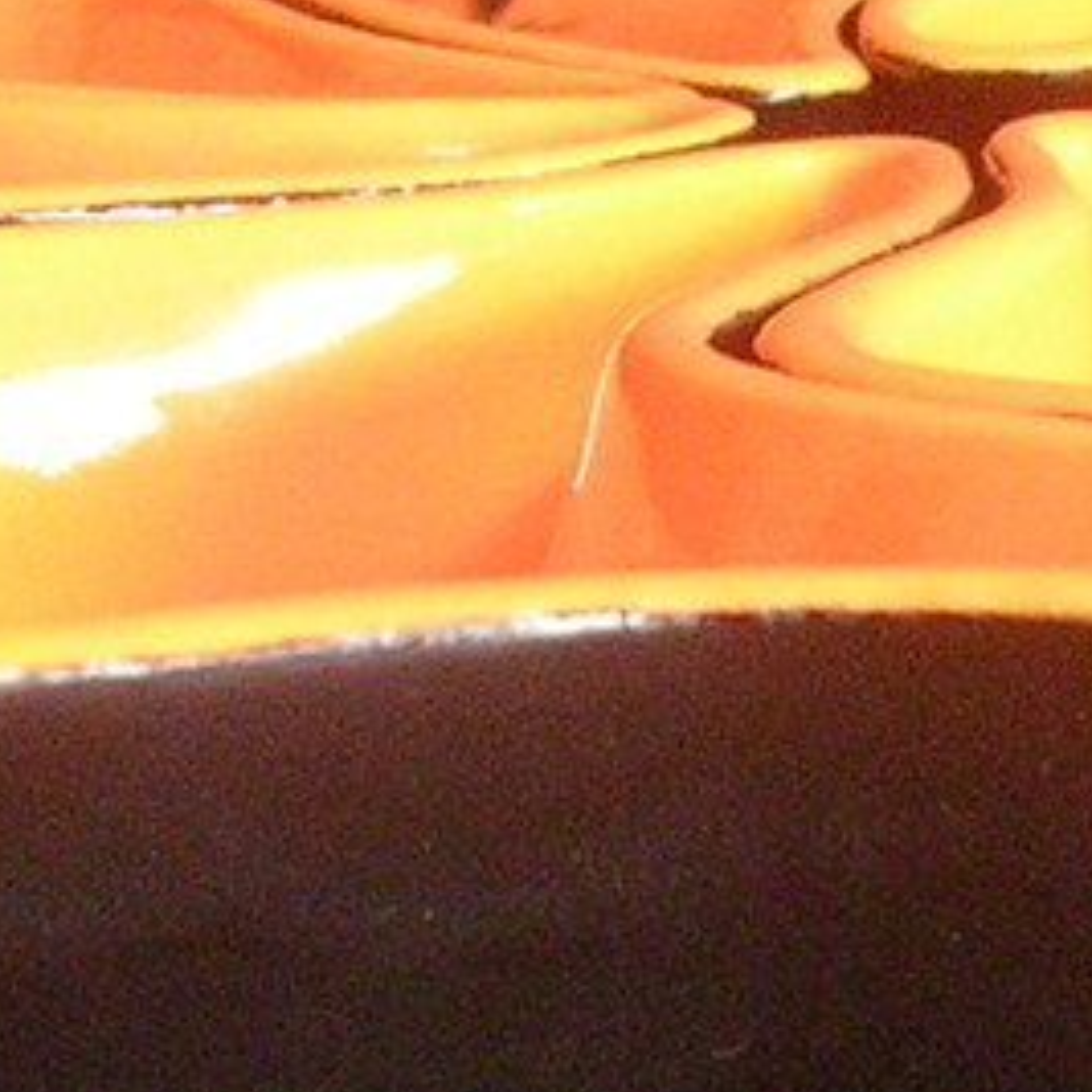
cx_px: 986
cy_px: 945
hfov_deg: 9.9
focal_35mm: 176
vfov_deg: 9.9
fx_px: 6282
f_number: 2.8
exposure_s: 1/5.2
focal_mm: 5.8
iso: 200
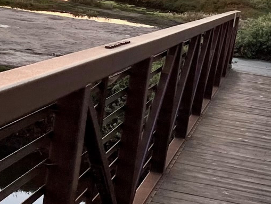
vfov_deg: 14.4
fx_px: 807
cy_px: 119
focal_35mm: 103
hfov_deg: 19.0
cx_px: 82
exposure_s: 1/347
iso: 50
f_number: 1.5
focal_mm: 5.7
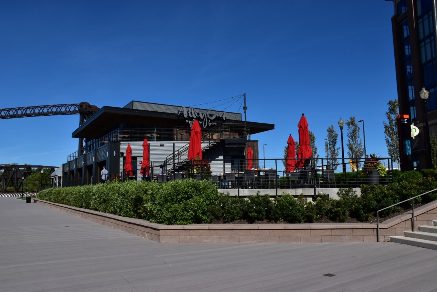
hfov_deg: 67.4
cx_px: 218
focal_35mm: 27
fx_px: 328
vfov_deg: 47.9
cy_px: 146
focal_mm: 18
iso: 320
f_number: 11
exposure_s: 1/500
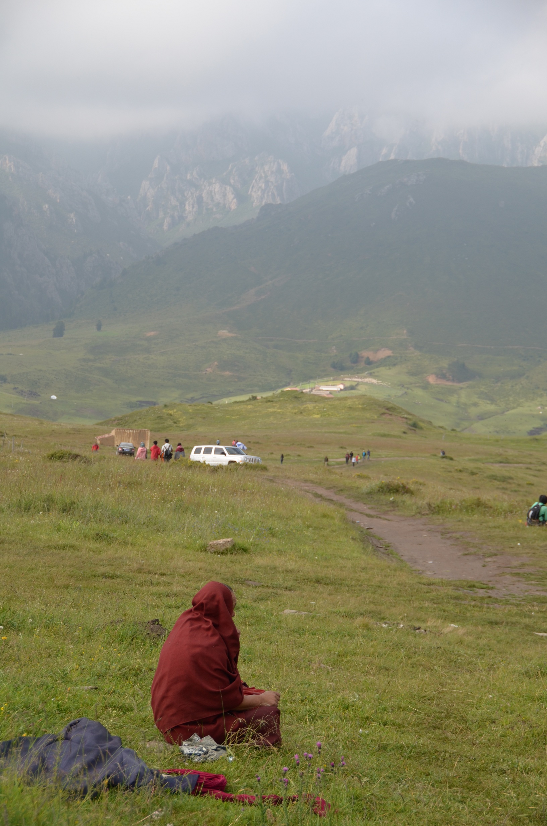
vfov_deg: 26.0
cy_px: 413
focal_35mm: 78
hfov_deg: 17.4
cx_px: 274
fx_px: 1786
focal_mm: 52
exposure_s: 1/320
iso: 200
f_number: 5
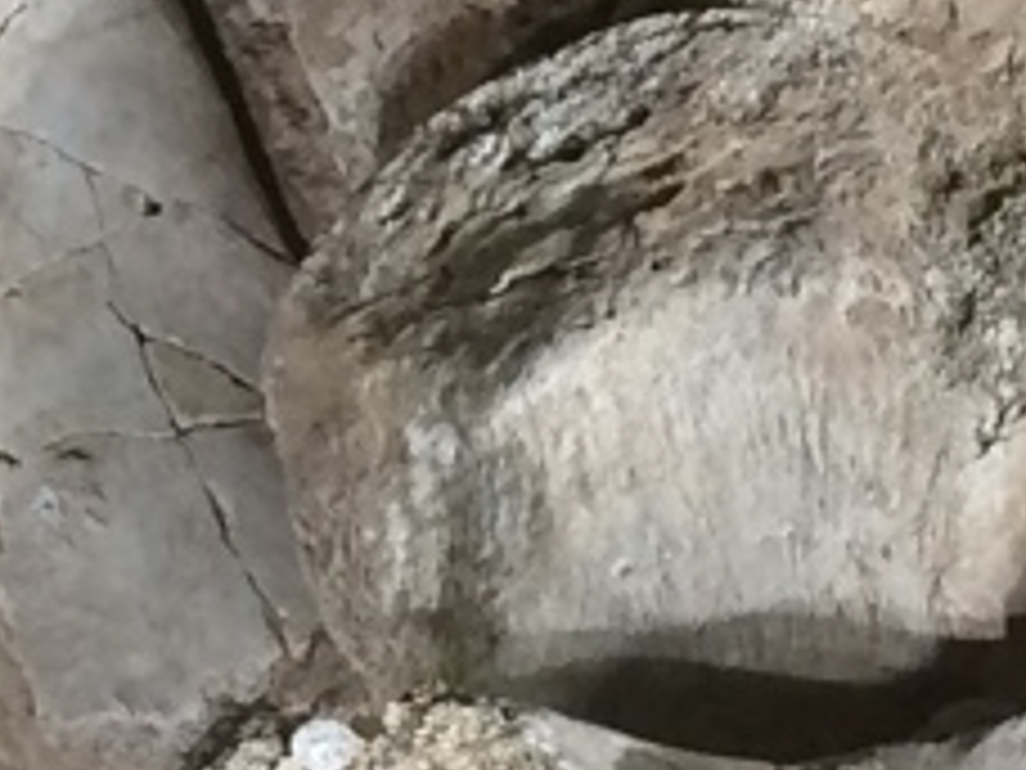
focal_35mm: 208
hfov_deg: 8.6
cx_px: 2520
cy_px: -621
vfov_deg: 7.0
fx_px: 6165
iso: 50
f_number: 2.2
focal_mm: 4.15
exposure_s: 1/30
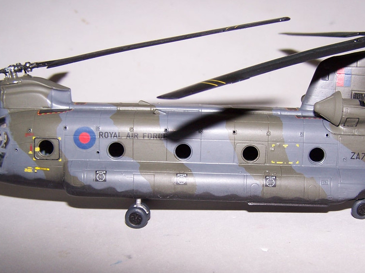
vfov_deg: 26.9
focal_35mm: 54
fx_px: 569
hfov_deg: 35.5
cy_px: 171
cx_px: 208
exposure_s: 1/60
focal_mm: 6.3
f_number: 2.8
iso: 80
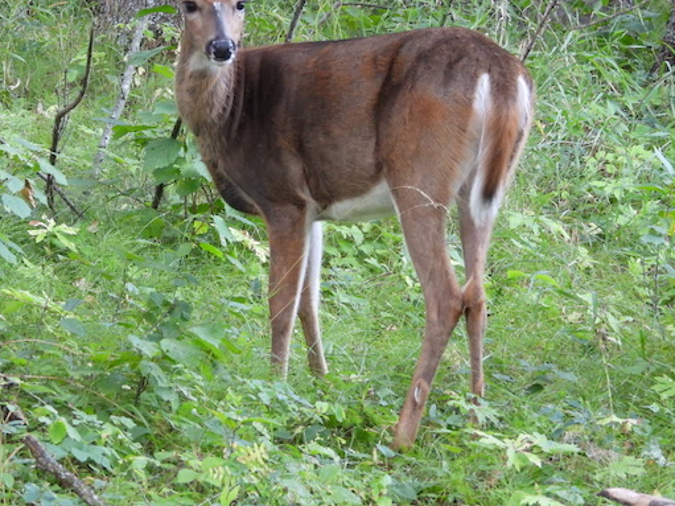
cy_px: 128
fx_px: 5186
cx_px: 217
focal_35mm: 266
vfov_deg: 5.6
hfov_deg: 7.4
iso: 400
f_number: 4.5
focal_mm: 30.3
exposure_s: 1/60
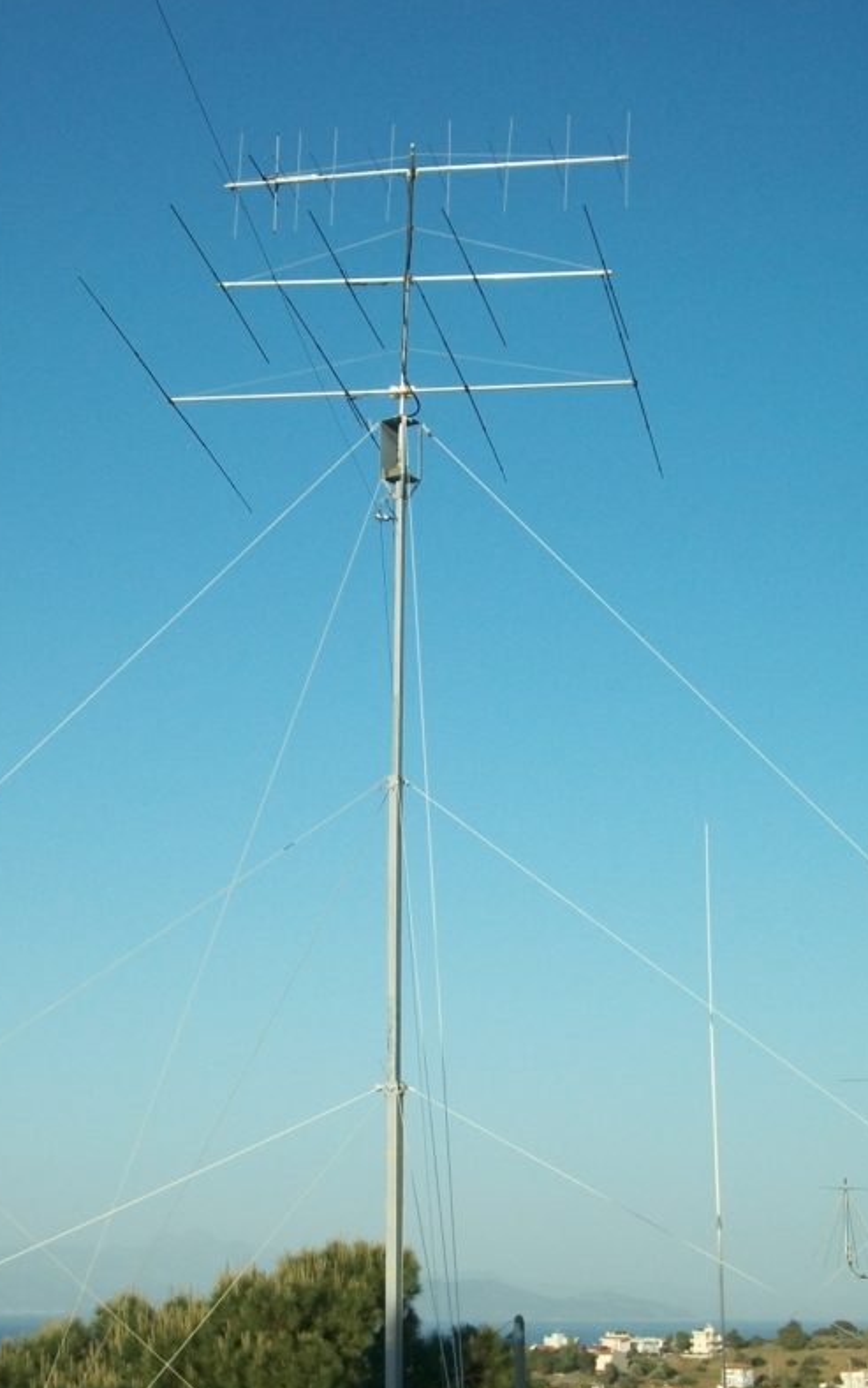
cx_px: 361
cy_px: 690
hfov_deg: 18.3
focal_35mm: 71
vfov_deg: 29.0
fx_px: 2685
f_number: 4.1
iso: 80
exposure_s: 1/640
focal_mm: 11
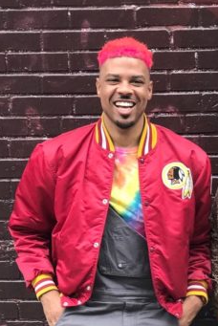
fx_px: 1468
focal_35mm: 162
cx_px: 225
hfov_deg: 8.4
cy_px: 360
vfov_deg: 12.5
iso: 25
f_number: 2.8
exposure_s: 1/120
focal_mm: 6.6
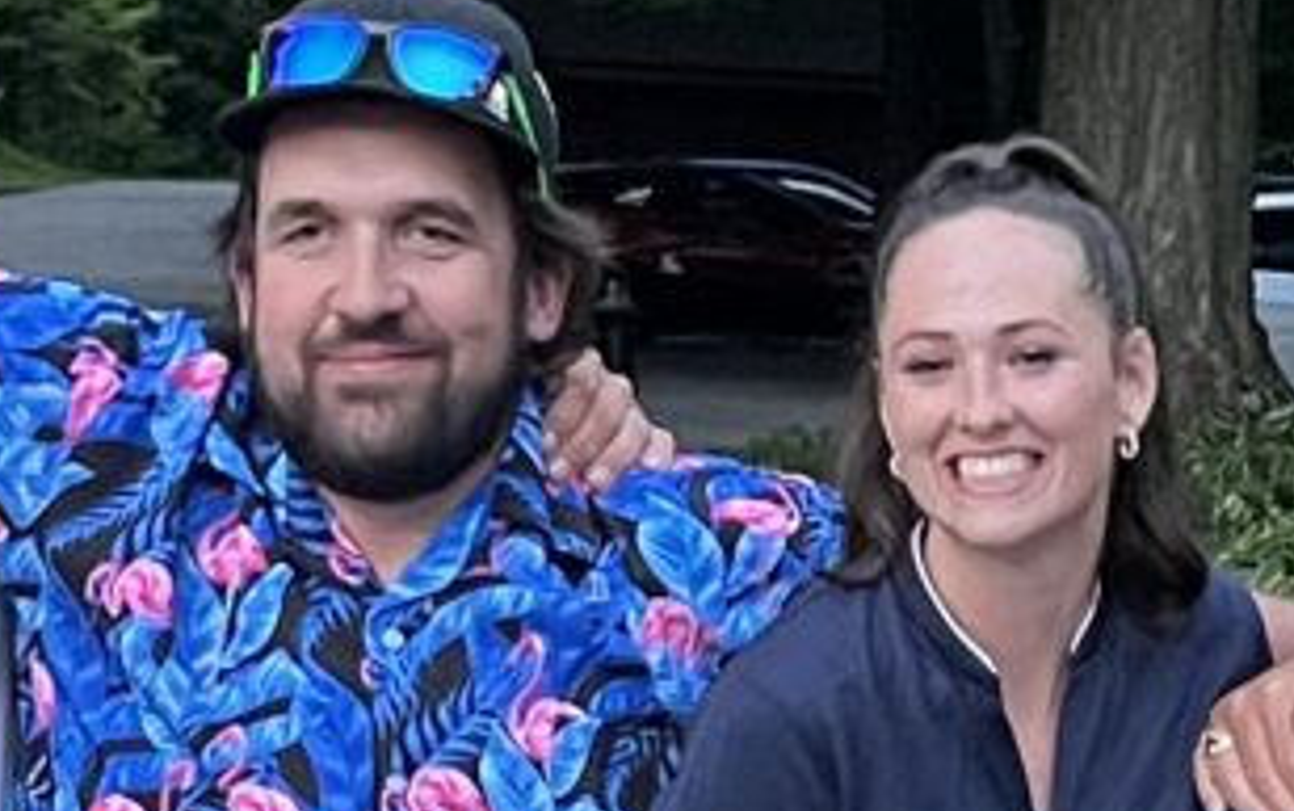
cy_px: 1008
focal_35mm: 183
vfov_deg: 7.1
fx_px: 6458
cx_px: 1416
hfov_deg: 11.3
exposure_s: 1/30
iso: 500
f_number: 1.6
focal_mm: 5.1
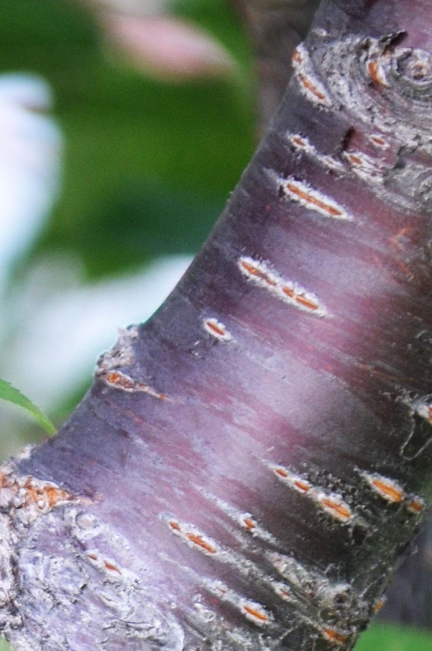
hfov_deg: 1.5
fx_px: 16734
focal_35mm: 926
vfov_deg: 2.2
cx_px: 47
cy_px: 727
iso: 400
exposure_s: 1/320
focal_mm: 145
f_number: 5
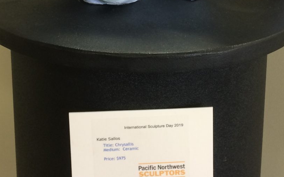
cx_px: 106
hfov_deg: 28.1
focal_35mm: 73
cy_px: -32
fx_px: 565
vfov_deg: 17.1
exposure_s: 1/30
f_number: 2.2
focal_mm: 4.15
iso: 64
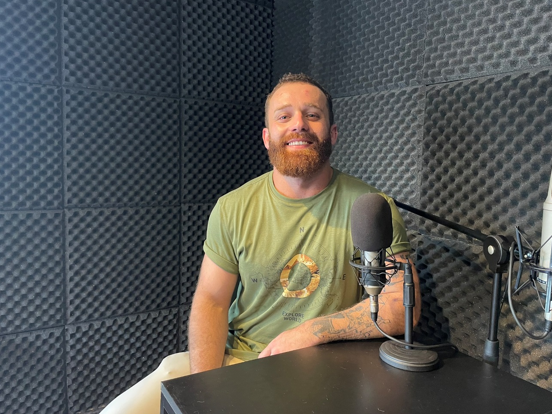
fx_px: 430
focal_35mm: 27
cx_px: 272
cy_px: 207
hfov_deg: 65.3
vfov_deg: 51.3
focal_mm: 4.2
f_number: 1.6
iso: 200
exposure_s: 1/60
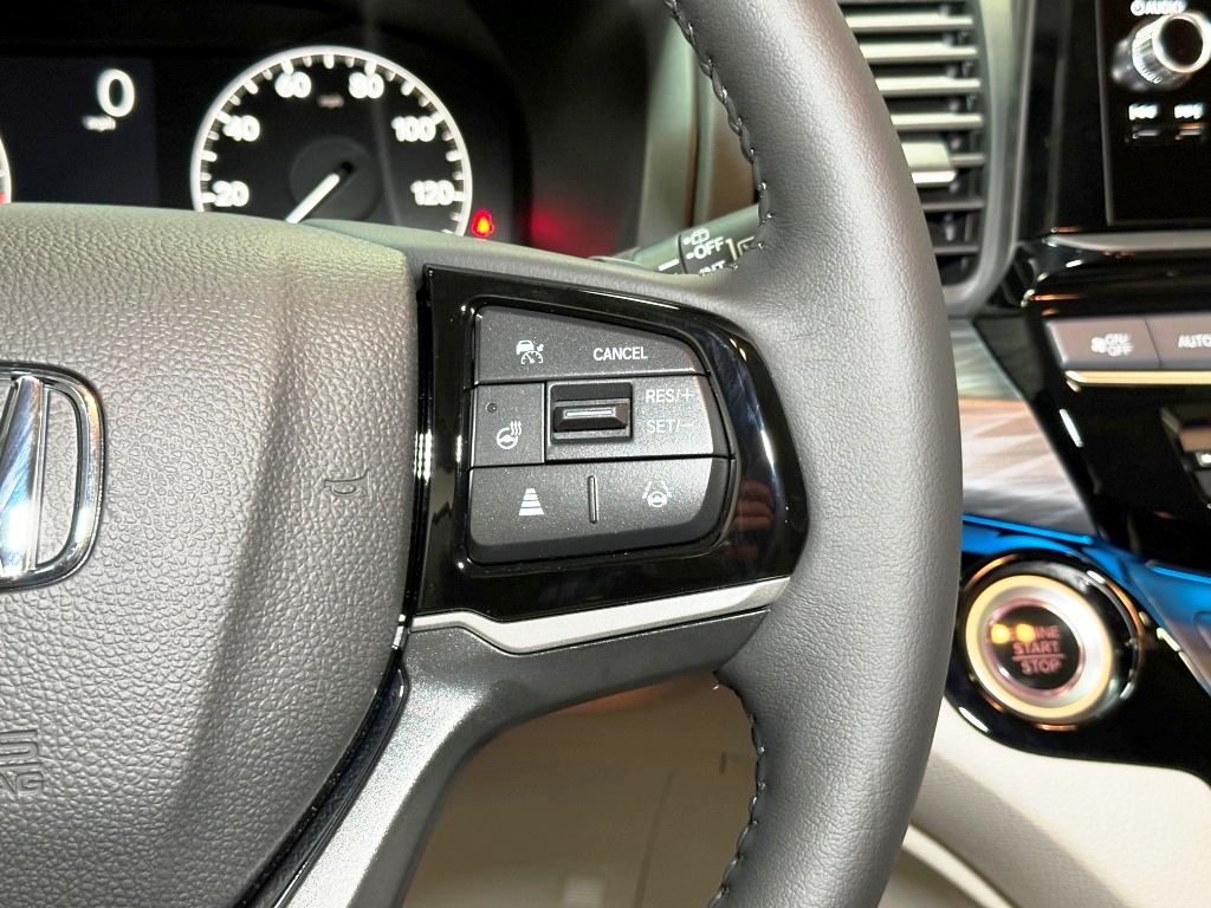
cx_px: 606
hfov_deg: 39.7
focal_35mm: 48
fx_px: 1679
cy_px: 454
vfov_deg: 30.3
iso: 400
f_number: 1.78
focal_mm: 6.86
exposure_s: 1/30
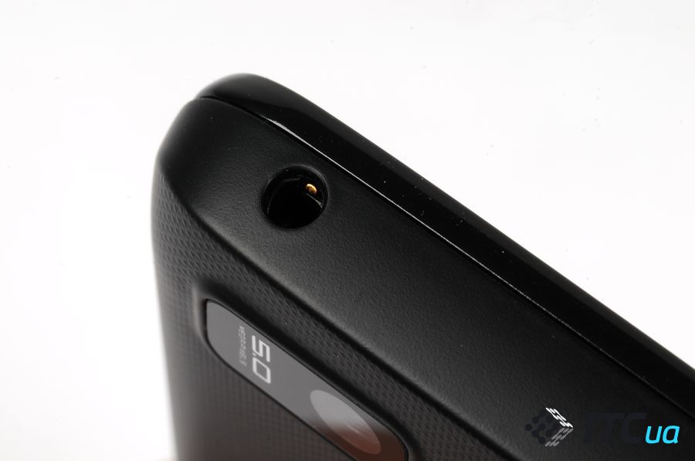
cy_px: 230
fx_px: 3036
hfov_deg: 13.1
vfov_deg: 8.7
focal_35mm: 158
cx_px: 348
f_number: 25
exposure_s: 1/125
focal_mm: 105
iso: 200
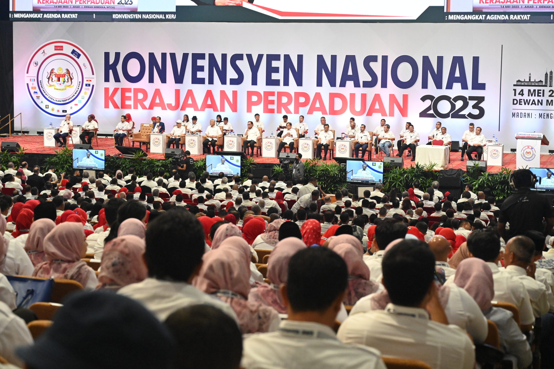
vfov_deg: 19.5
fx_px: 1077
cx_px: 277
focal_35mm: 70
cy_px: 184
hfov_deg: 28.8
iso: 5000
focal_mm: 70
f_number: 5.6
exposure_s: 1/250
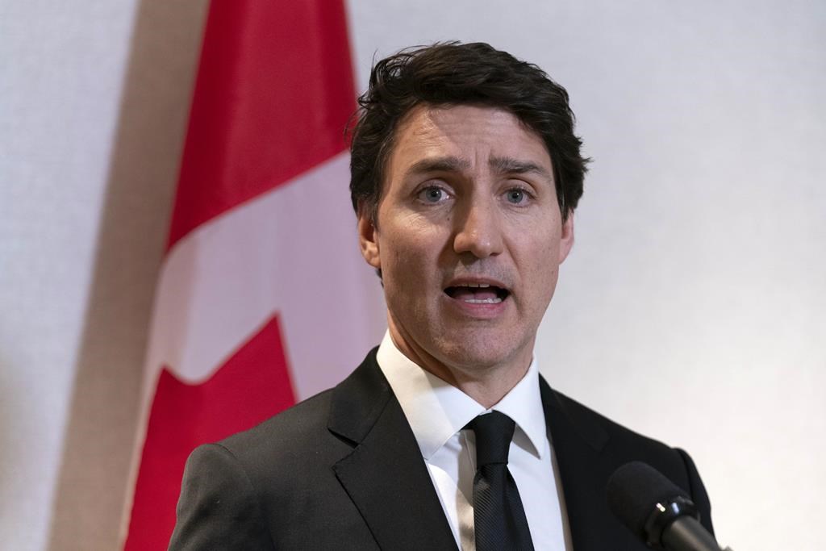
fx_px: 2845
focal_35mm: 124
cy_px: 276
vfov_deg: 11.1
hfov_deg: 16.5
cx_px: 413
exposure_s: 1/320
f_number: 3.5
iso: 2500
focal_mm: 124
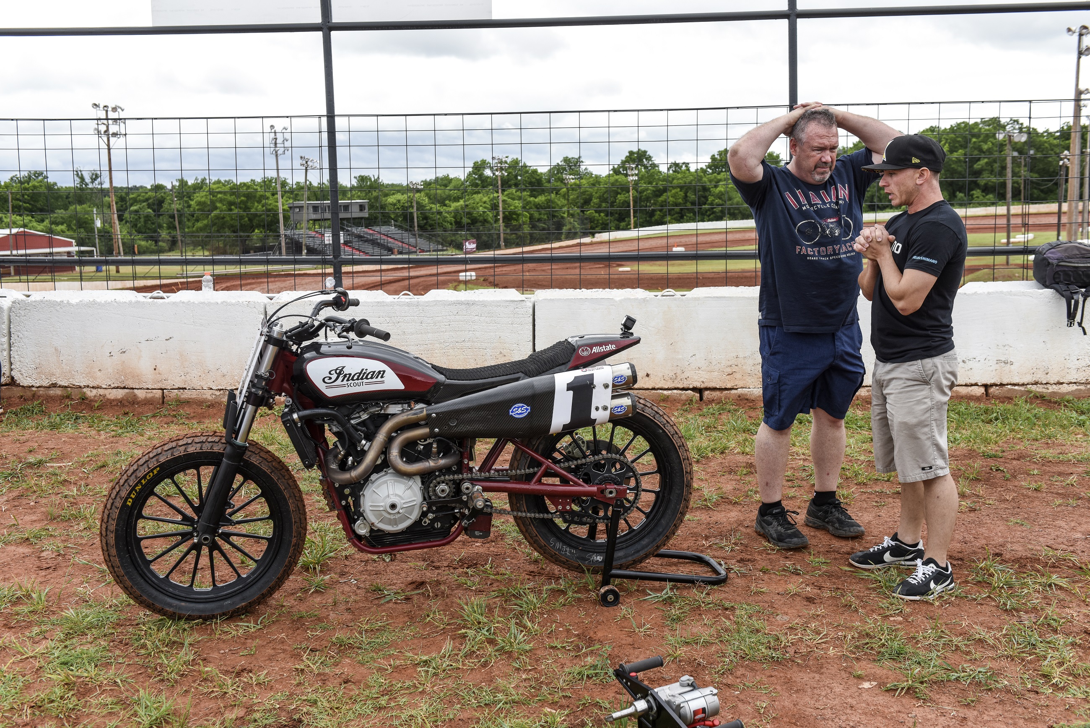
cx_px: 545
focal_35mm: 38
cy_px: 364
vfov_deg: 35.1
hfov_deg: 50.7
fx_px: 1151
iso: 320
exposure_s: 1/400
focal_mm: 38
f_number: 6.3
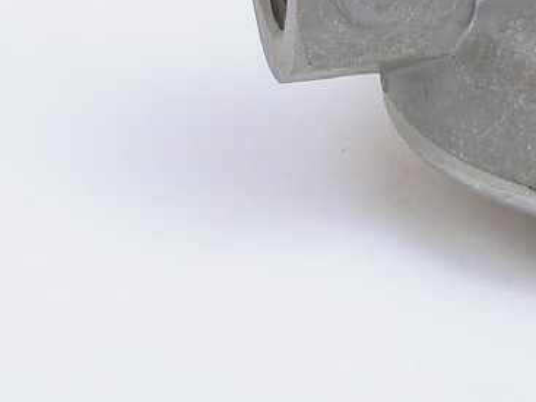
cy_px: -47
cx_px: 713
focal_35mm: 373
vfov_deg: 4.0
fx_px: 5774
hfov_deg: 5.3
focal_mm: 23.4
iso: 100
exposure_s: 1.5
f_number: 6.7
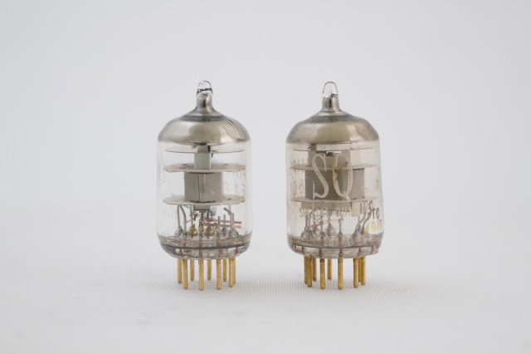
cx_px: 266
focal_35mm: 105
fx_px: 1548
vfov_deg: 13.0
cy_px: 177
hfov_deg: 19.5
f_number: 10
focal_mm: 105
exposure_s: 1/30
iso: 1600
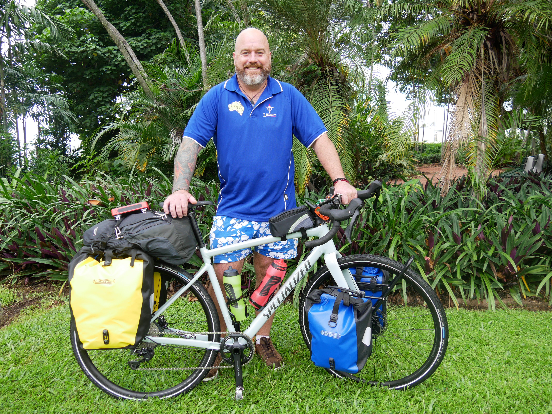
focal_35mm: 28
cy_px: 207
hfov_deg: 63.4
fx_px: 447
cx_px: 276
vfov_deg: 49.8
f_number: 3.5
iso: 200
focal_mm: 14
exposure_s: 1/80
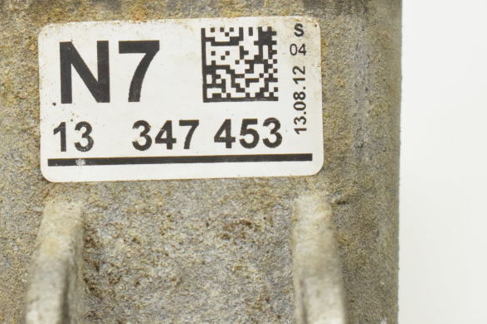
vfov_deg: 9.5
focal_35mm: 144
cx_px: 187
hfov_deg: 14.3
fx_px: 1946
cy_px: 114
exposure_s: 1/500
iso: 6400
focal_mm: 55
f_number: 11
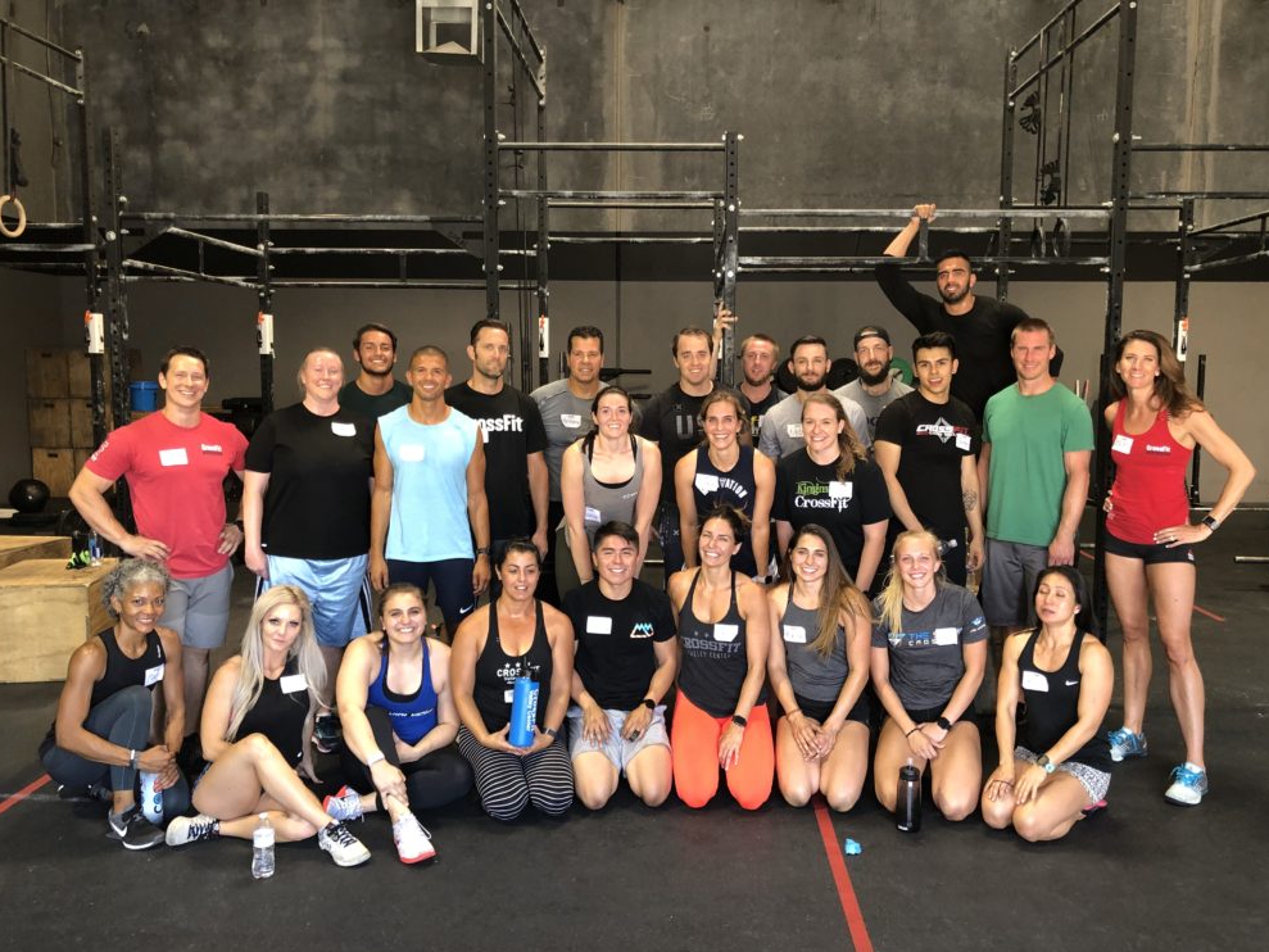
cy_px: 472
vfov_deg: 48.2
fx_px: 1063
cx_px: 649
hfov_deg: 61.6
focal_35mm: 29
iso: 40
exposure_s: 1/20
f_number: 1.8
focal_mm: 4
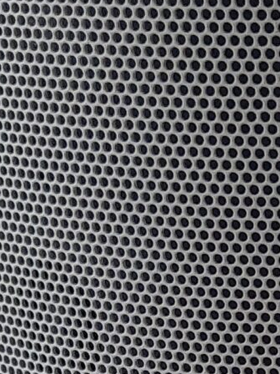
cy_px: 570
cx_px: 388
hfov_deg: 10.1
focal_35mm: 143
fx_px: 1542
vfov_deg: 13.0
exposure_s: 1/40
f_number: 2
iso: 250
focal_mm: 4.6
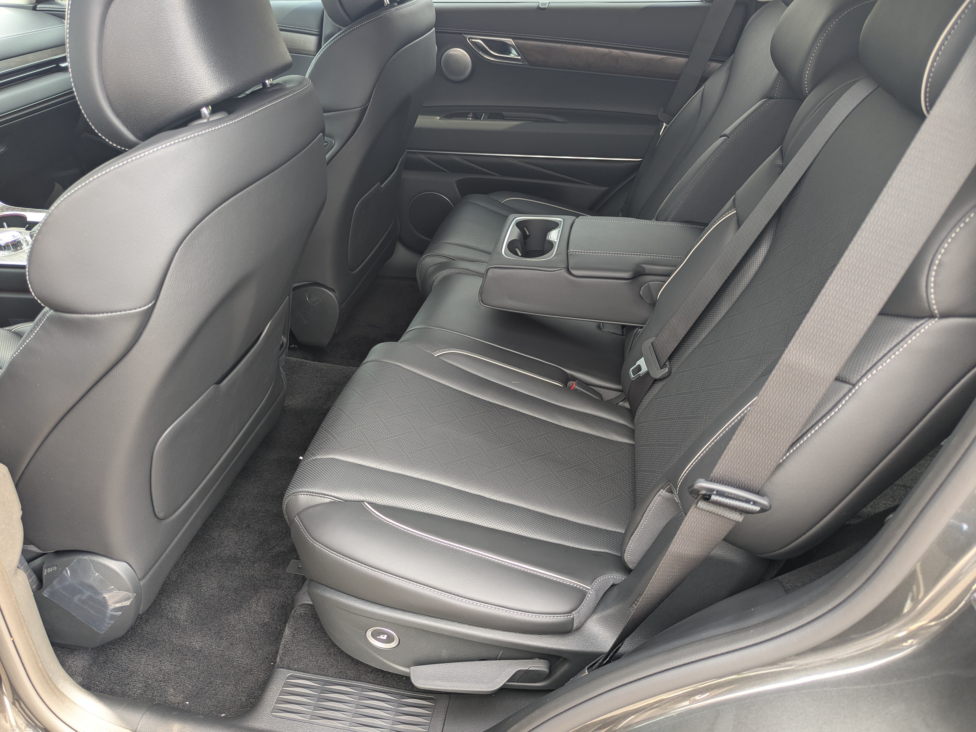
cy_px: 366
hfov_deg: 71.6
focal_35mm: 24
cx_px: 488
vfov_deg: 56.8
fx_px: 677
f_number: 1.85
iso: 36
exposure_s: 1/53.5
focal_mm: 6.81
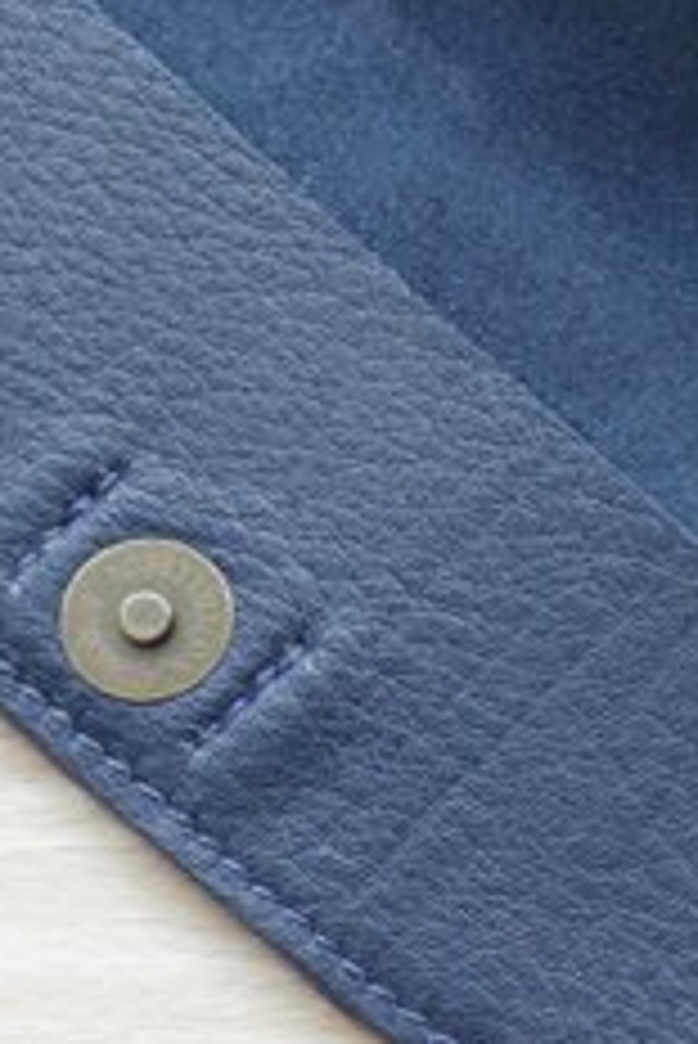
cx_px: 1184
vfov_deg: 18.2
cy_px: 634
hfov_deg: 11.5
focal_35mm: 112
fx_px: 3252
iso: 320
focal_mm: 7.1
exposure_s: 1/25
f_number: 3.2
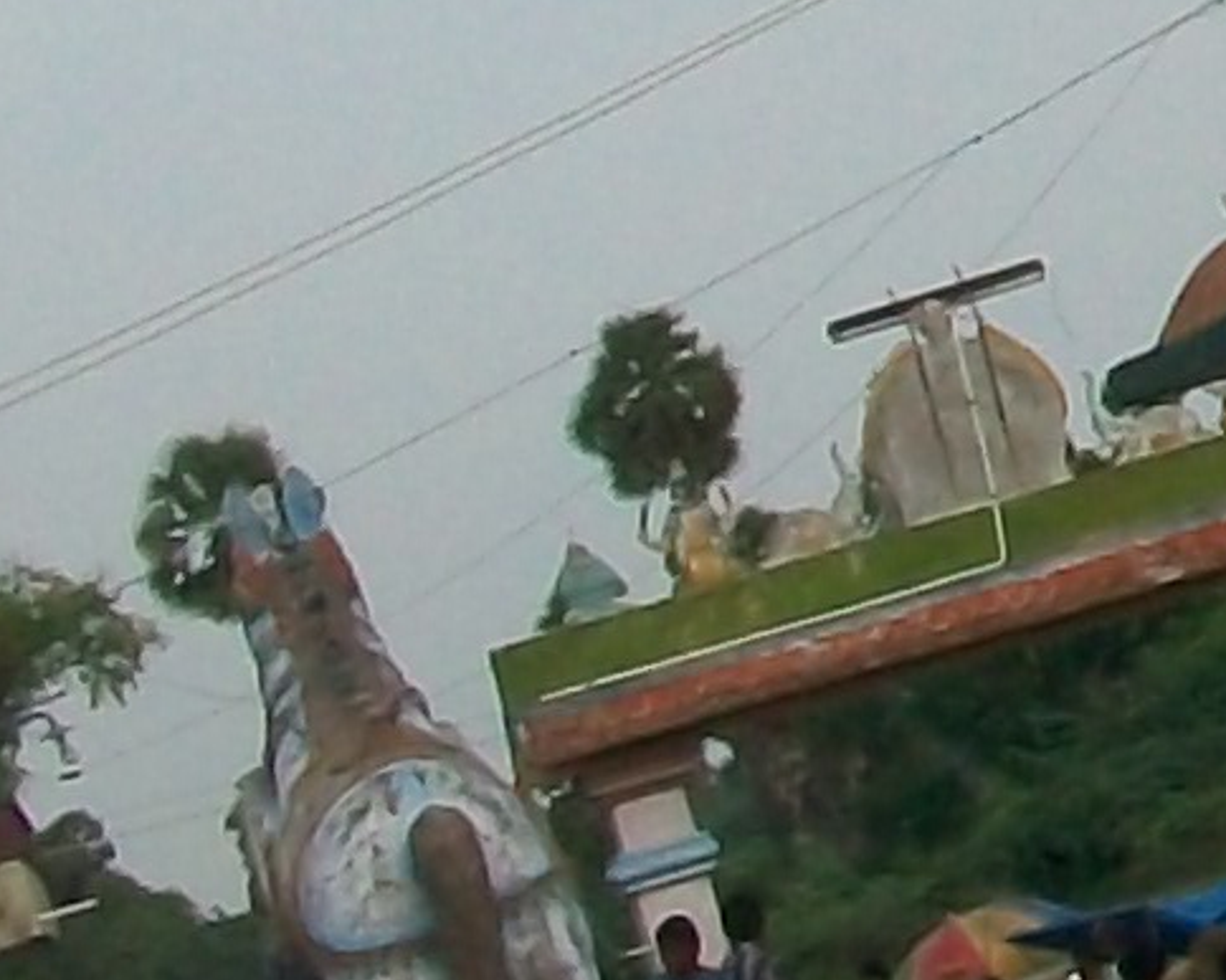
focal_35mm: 238
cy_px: -1578
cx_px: 3435
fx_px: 8634
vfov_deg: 6.1
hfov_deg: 7.3
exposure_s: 1/320
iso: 80
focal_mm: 5.7
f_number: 5.5
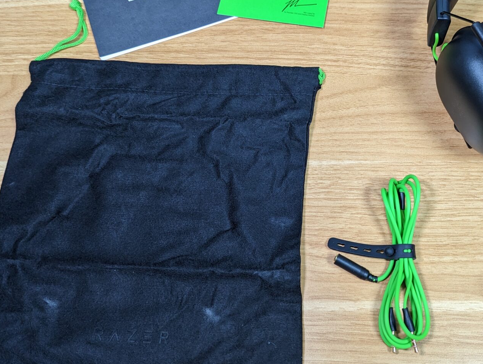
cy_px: 145
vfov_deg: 36.8
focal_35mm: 39
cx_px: 318
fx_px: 545
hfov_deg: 47.1
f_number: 1.85
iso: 178
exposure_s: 1/24
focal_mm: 6.81
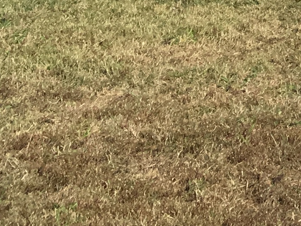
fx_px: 1434
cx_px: 826
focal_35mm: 165
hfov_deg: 9.8
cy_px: -405
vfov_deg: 8.0
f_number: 2.2
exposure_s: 1/1709
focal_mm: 4.15
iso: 25
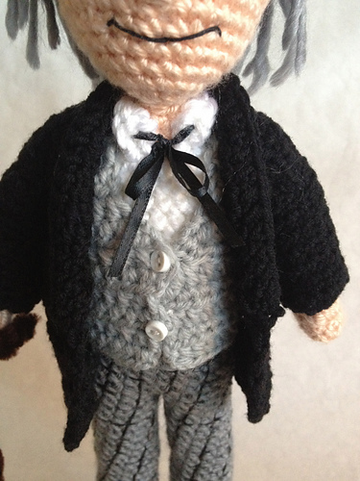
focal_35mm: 35
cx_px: 180
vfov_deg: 52.6
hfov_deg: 40.7
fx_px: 485
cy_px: 240
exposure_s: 1/20
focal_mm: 4.28
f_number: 2.4
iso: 320
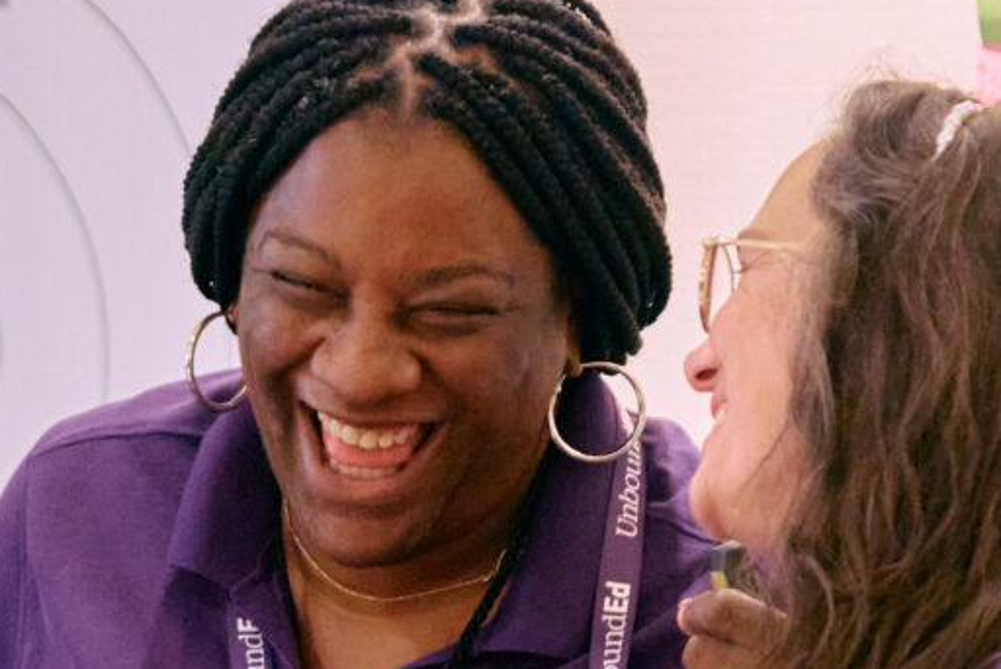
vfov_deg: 3.4
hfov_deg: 5.1
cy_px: 588
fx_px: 11295
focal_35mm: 406
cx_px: 397
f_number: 2.8
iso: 2500
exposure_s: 1/400
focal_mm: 104
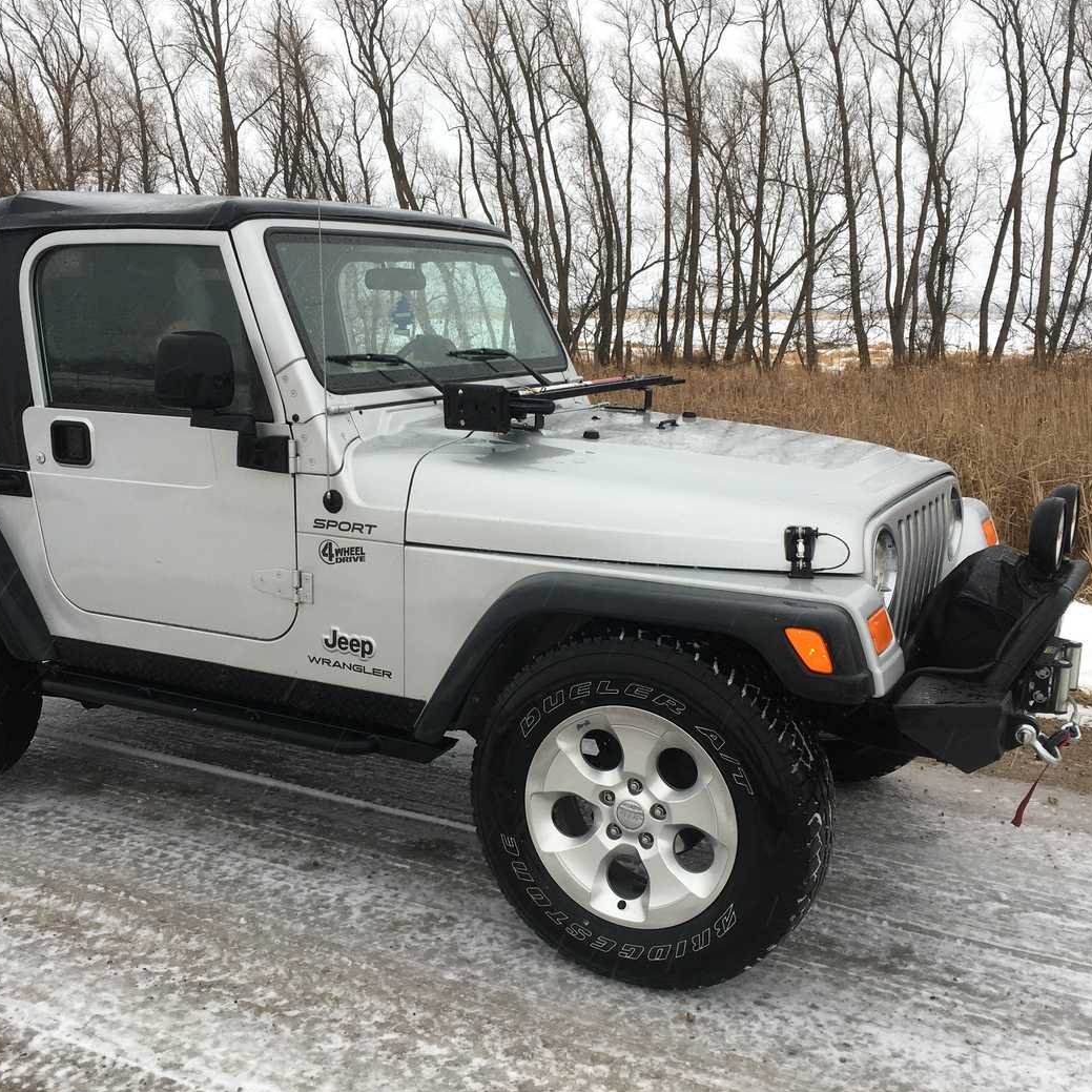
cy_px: 567
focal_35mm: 37
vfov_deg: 44.9
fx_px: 1321
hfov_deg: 44.9
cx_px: 506
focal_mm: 4.15
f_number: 2.2
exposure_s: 1/221
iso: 25
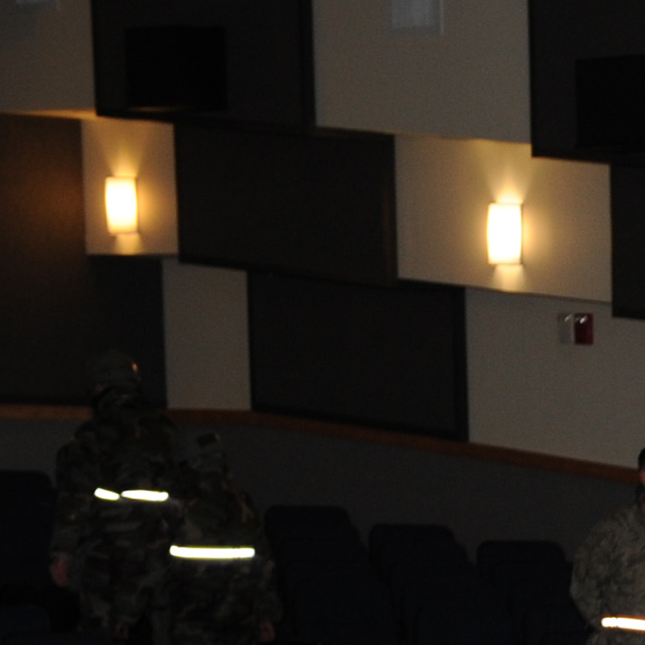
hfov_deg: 9.7
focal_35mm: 163
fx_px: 3436
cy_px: 1027
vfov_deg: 10.3
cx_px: 1422
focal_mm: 40
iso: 800
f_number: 4
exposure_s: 1/125
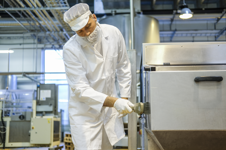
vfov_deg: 25.5
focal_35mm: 53
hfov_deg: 37.5
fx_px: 333
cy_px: 75
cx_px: 113
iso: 500
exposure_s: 1/125
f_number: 2
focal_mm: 35
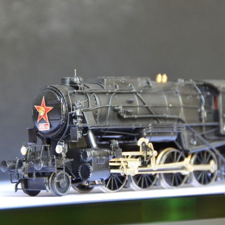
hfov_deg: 6.2
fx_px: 2074
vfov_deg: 6.2
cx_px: 88
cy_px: 126
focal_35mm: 282
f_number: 6.3
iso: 800
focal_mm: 130
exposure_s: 1/13
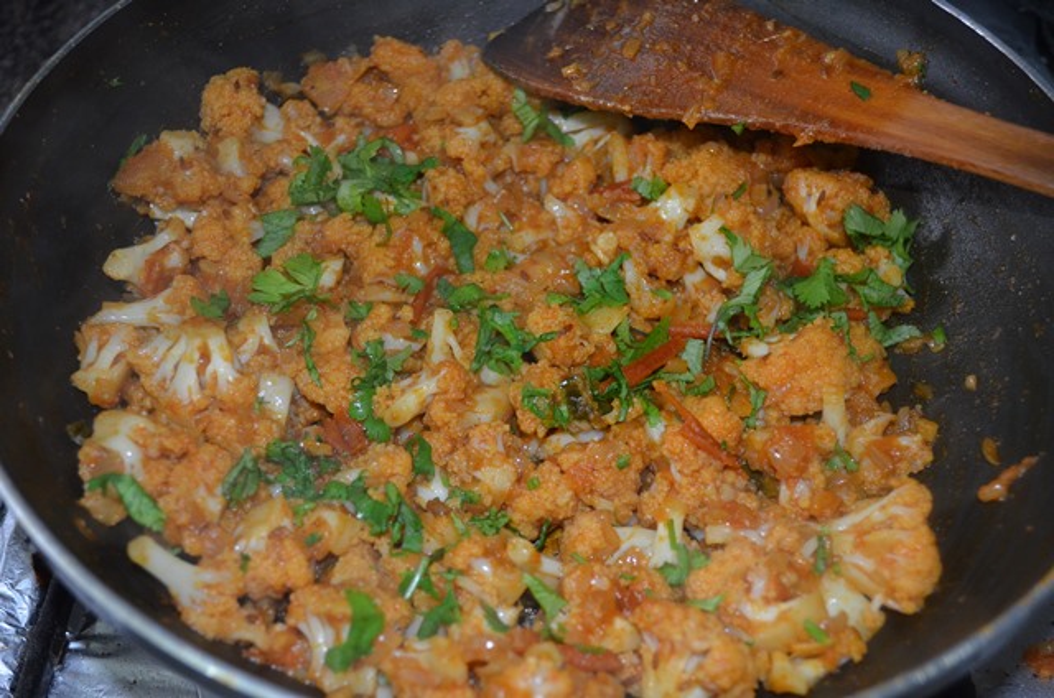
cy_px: 349
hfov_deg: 39.0
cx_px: 527
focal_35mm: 51
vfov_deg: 26.4
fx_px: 1490
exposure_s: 1/60
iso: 1600
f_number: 5
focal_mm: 34
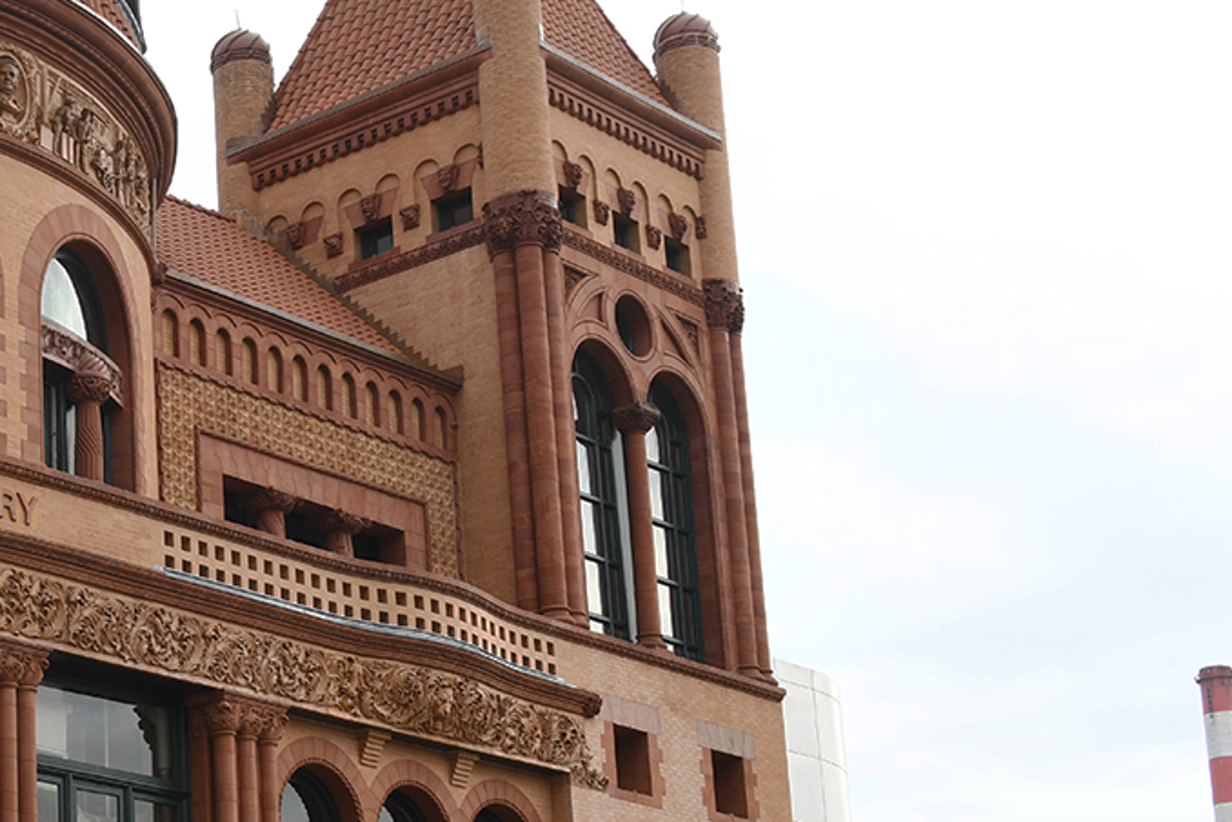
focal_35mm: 77
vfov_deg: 17.6
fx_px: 2635
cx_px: -318
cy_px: 620
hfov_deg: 23.6
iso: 200
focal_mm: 29
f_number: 5.6
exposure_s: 1/125
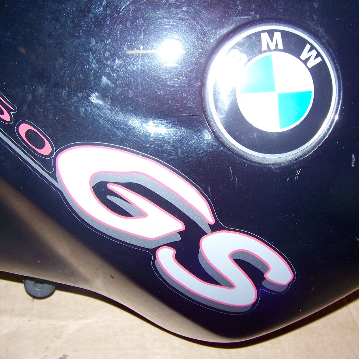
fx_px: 505
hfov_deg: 39.0
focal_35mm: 43
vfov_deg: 39.2
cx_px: 218
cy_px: 180
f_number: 2.8
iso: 64
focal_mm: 5.85
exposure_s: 1/30
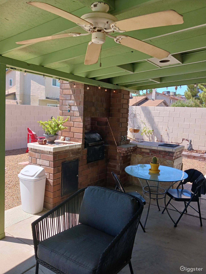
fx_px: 222
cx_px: 101
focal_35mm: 28
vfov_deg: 63.4
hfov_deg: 49.7
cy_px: 135
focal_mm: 4
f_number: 1.8
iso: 20
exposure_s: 1/139
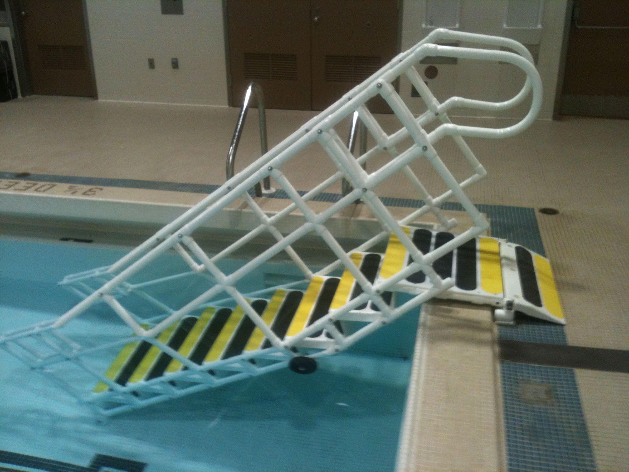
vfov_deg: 40.7
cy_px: 236
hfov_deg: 52.6
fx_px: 636
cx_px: 314
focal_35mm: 35
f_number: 2.8
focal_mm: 3.85
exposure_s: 1/15
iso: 100
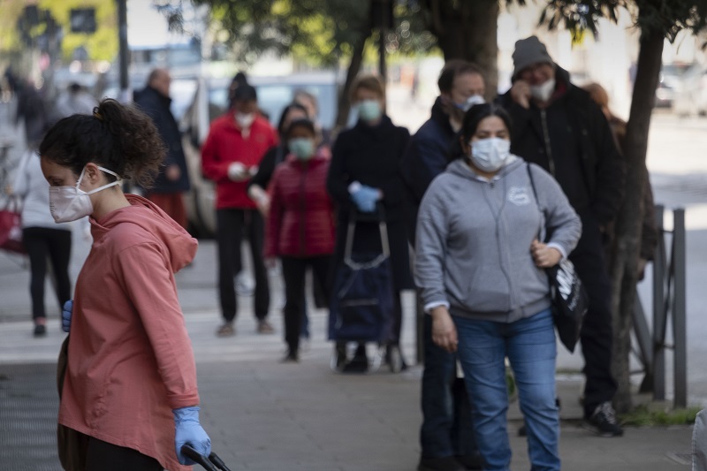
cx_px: 354
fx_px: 5890
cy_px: 236
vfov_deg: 4.6
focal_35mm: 300
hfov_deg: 6.9
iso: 400
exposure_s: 1/250
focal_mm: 200
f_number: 5.6
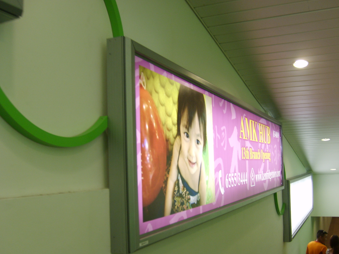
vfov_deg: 36.8
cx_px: 187
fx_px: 382
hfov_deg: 47.8
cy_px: 139
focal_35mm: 39
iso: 88
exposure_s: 1/30
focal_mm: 5.8
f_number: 2.8
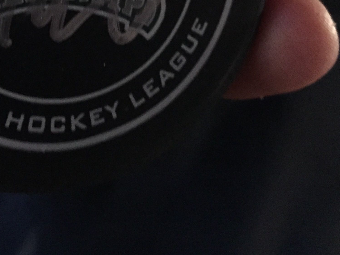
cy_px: -14
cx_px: 98
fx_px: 619
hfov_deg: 30.4
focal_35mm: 63
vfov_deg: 22.2
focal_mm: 4.15
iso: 1000
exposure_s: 1/15
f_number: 2.2
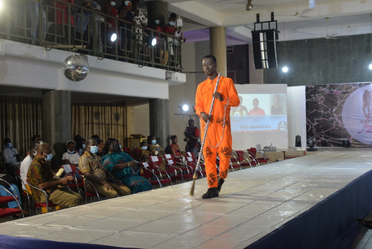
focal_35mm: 50
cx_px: 186
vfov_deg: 27.0
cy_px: 124
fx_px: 517
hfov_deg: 39.6
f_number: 4
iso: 640
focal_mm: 50
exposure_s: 1/60
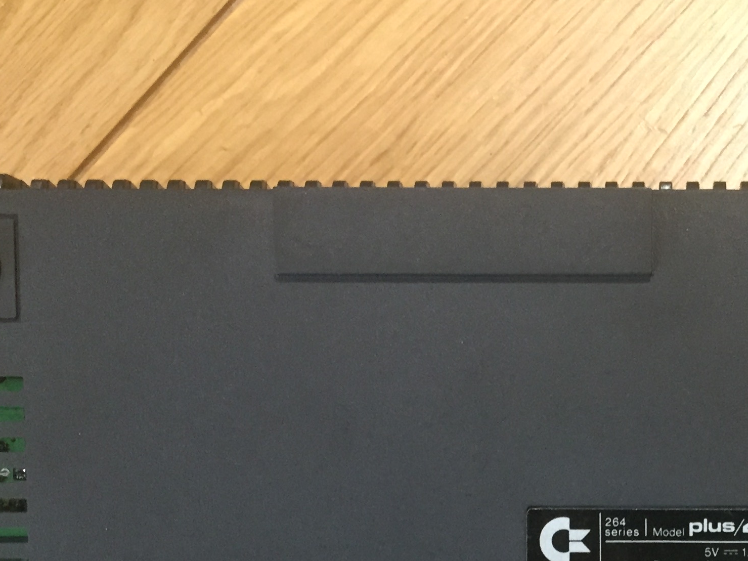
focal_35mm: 64
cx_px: 650
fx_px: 1383
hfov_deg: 29.2
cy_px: 610
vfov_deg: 21.8
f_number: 2.2
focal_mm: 4.15
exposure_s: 1/20
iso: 250
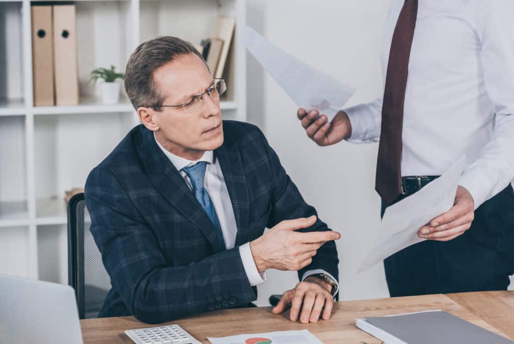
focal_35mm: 92
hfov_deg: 22.1
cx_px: 257
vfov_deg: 14.9
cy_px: 172
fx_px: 1314
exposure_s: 1/160
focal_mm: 92
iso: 160
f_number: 4.5
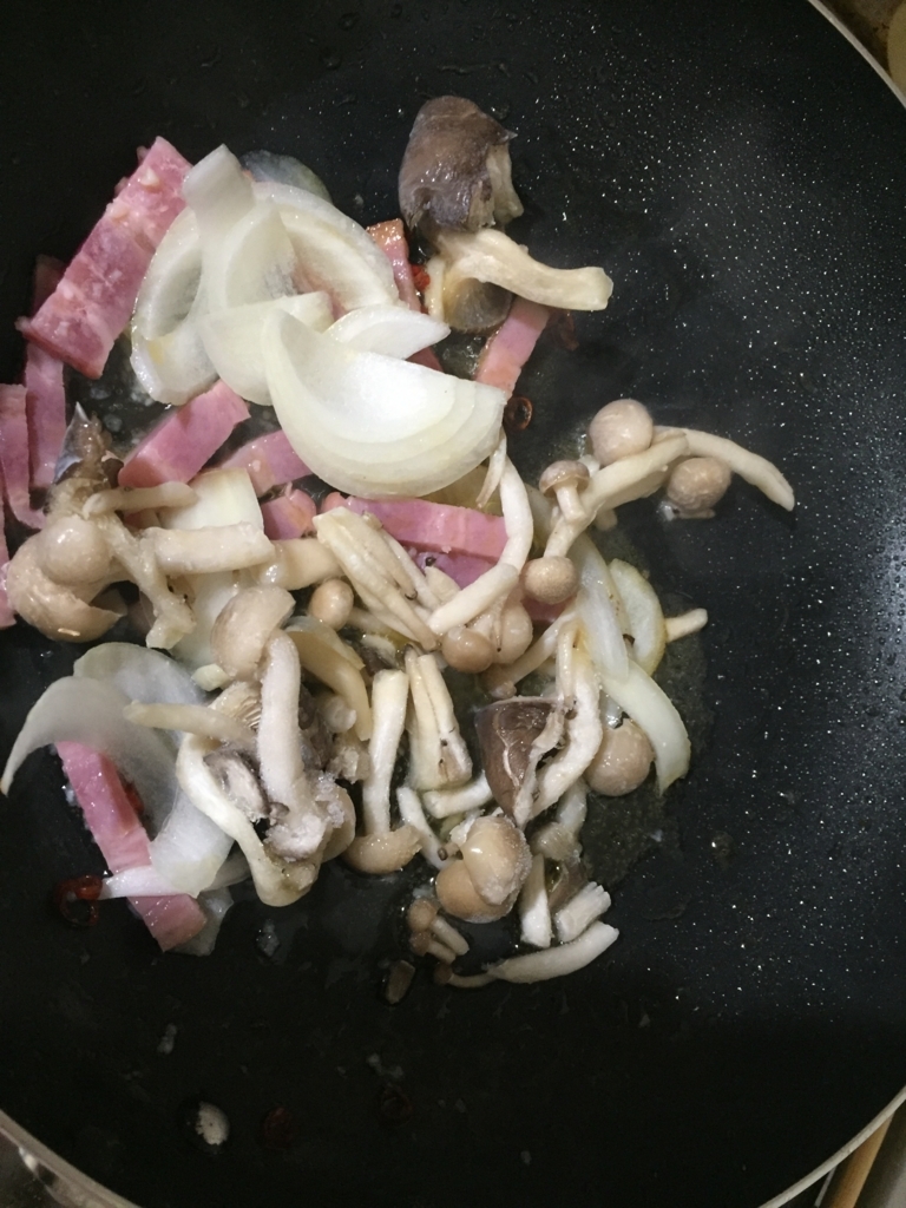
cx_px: 453
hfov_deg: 48.2
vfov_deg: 61.7
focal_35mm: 29
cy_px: 604
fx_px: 1012
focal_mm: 4.15
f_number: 2.2
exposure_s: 1/17
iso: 250
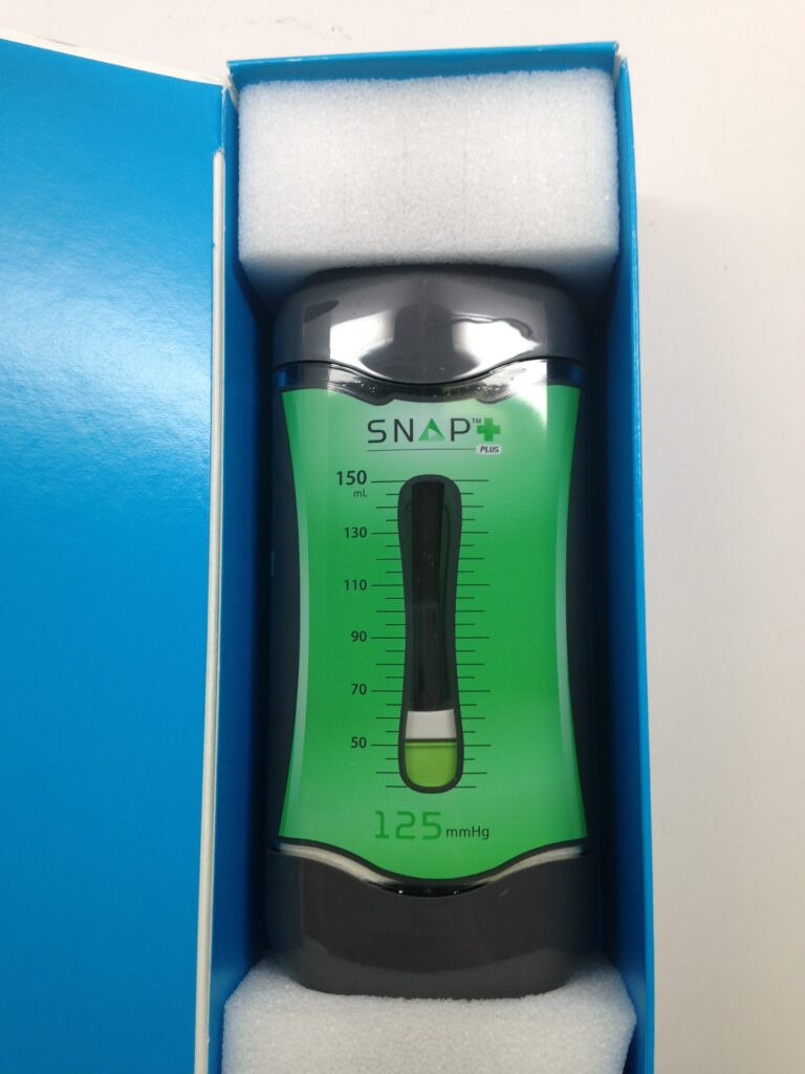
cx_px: 402
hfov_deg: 42.9
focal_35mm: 33
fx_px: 1023
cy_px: 537
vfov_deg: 55.4
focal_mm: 4.12
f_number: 2.4
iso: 50
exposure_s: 1/30
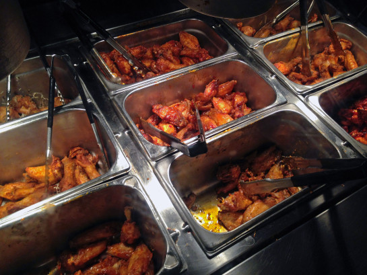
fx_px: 350
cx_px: 184
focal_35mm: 33
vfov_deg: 43.0
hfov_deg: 55.3
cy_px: 138
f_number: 2.4
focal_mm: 4.12
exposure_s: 1/120
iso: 80
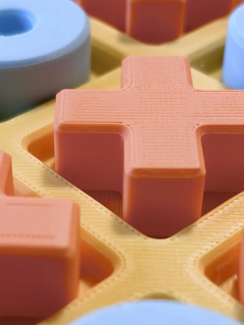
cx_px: 160
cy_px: 228
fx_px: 686
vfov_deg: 26.5
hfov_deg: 20.1
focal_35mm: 73
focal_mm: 5.96
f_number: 1.6
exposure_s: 1/60
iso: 80
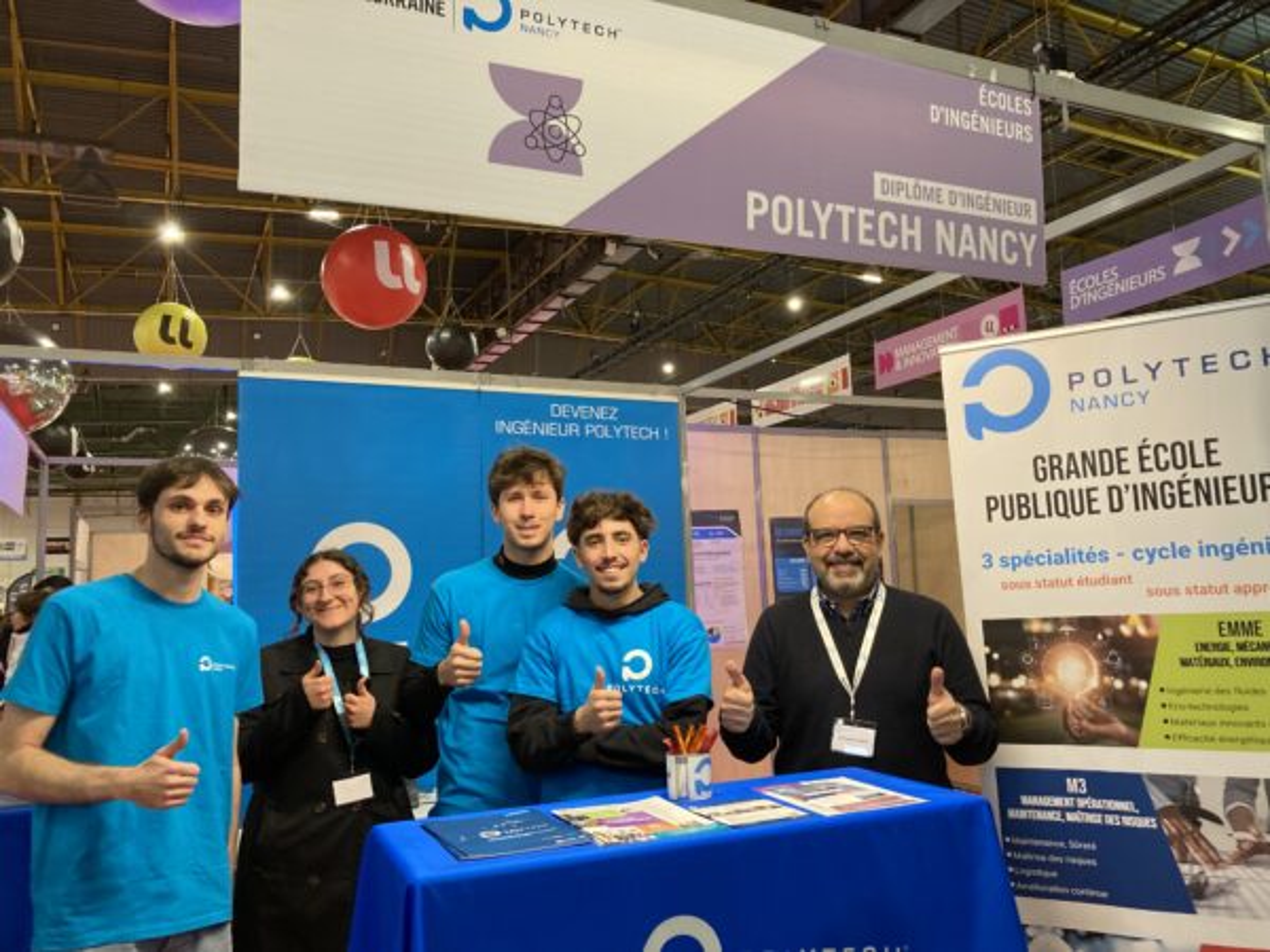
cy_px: 476
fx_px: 1027
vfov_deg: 49.7
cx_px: 635
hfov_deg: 63.4
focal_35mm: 28
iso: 125
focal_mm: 3.99
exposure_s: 1/50
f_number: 1.8
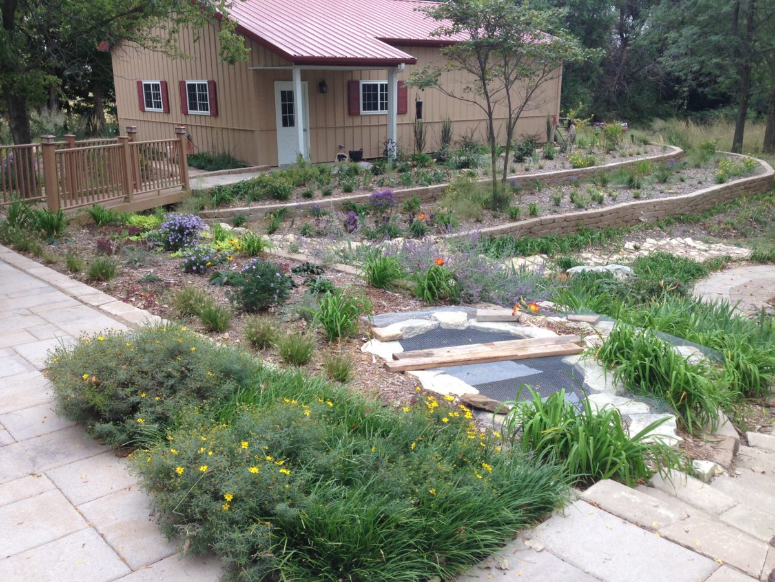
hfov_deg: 55.4
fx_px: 739
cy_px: 291
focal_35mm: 33
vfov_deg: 42.9
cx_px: 388
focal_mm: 4.12
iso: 50
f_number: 2.4
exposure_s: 1/341
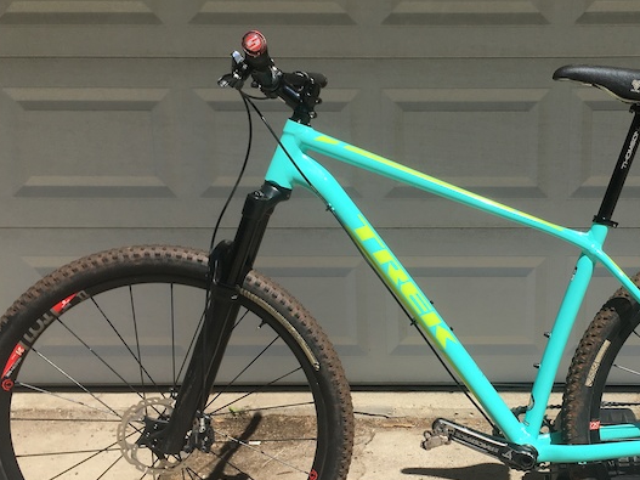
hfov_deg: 42.0
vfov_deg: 32.7
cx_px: 458
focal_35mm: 44
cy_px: 292
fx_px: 813
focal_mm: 4.15
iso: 25
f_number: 2.2
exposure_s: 1/1672
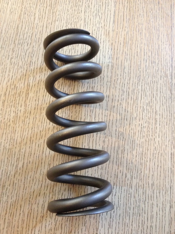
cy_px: 117
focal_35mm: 35
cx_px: 88
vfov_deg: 52.6
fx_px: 236
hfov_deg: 40.7
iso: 250
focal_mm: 4.28
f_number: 2.4
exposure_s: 1/20
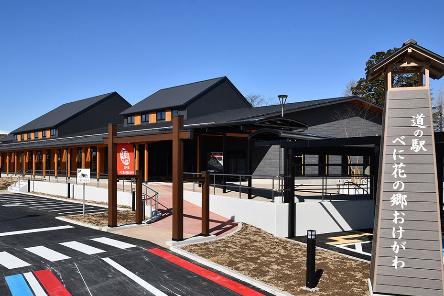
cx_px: 193
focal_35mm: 31
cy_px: 163
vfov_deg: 42.3
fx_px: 382
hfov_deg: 60.1
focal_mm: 17
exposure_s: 1/400
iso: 100
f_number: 11
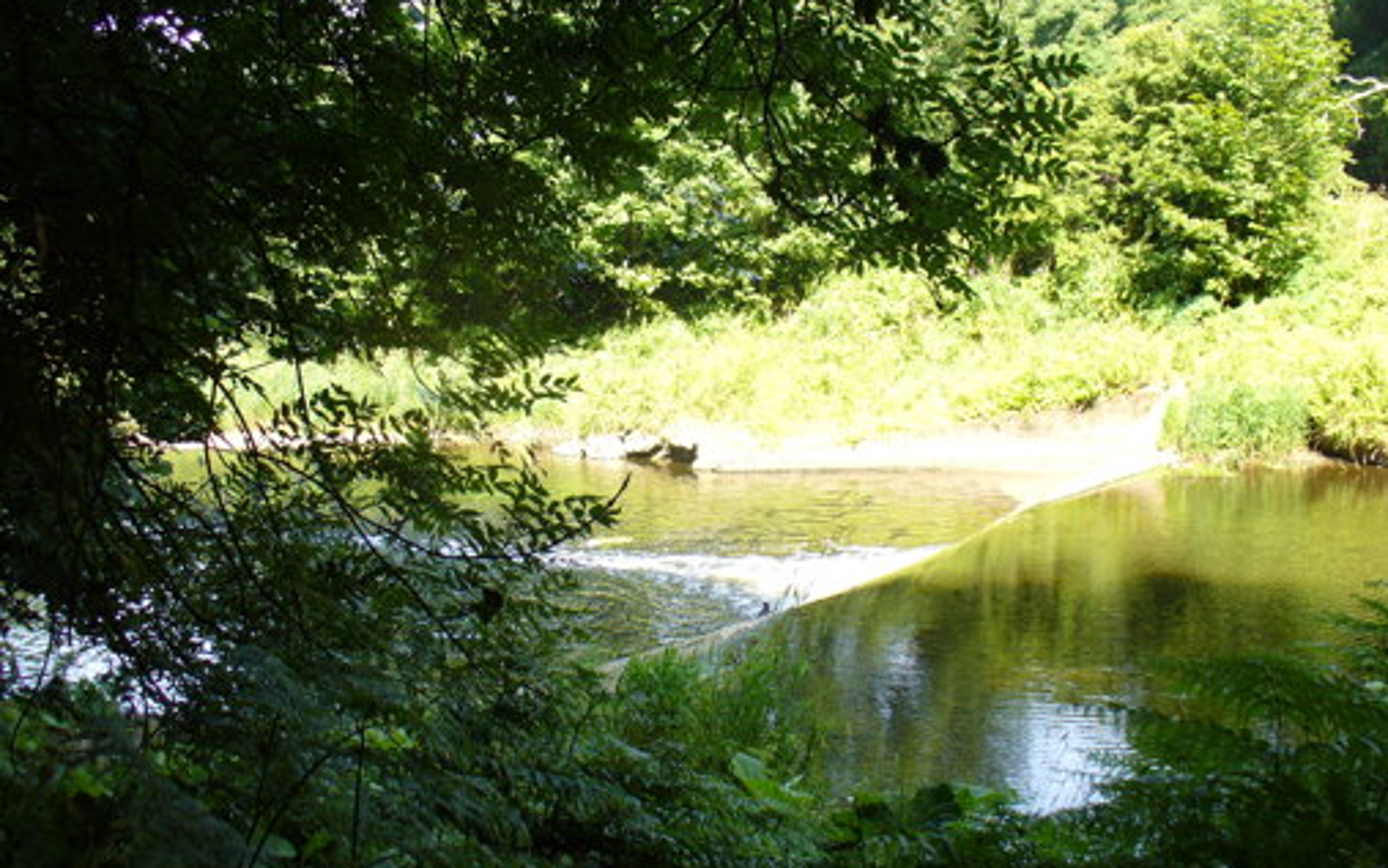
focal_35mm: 40
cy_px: 386
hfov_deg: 49.3
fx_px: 1513
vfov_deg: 32.0
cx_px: 702
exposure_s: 1/160
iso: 80
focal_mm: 6.1
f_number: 2.8
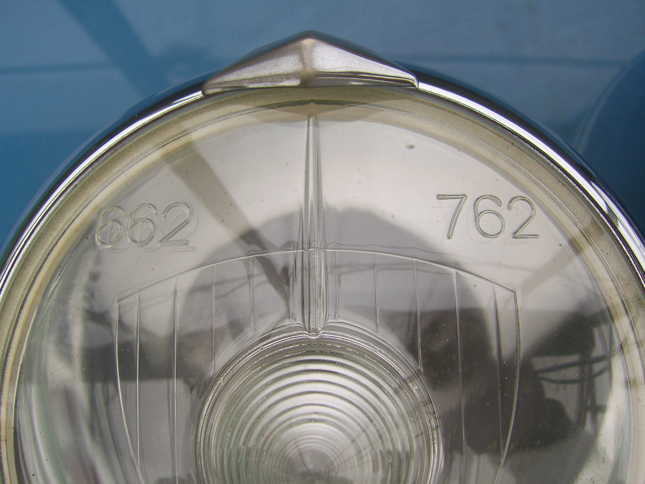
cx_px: 322
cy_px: 242
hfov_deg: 49.0
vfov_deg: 37.7
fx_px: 708
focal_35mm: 38
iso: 50
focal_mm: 7.8
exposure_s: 1/80
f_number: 3.2
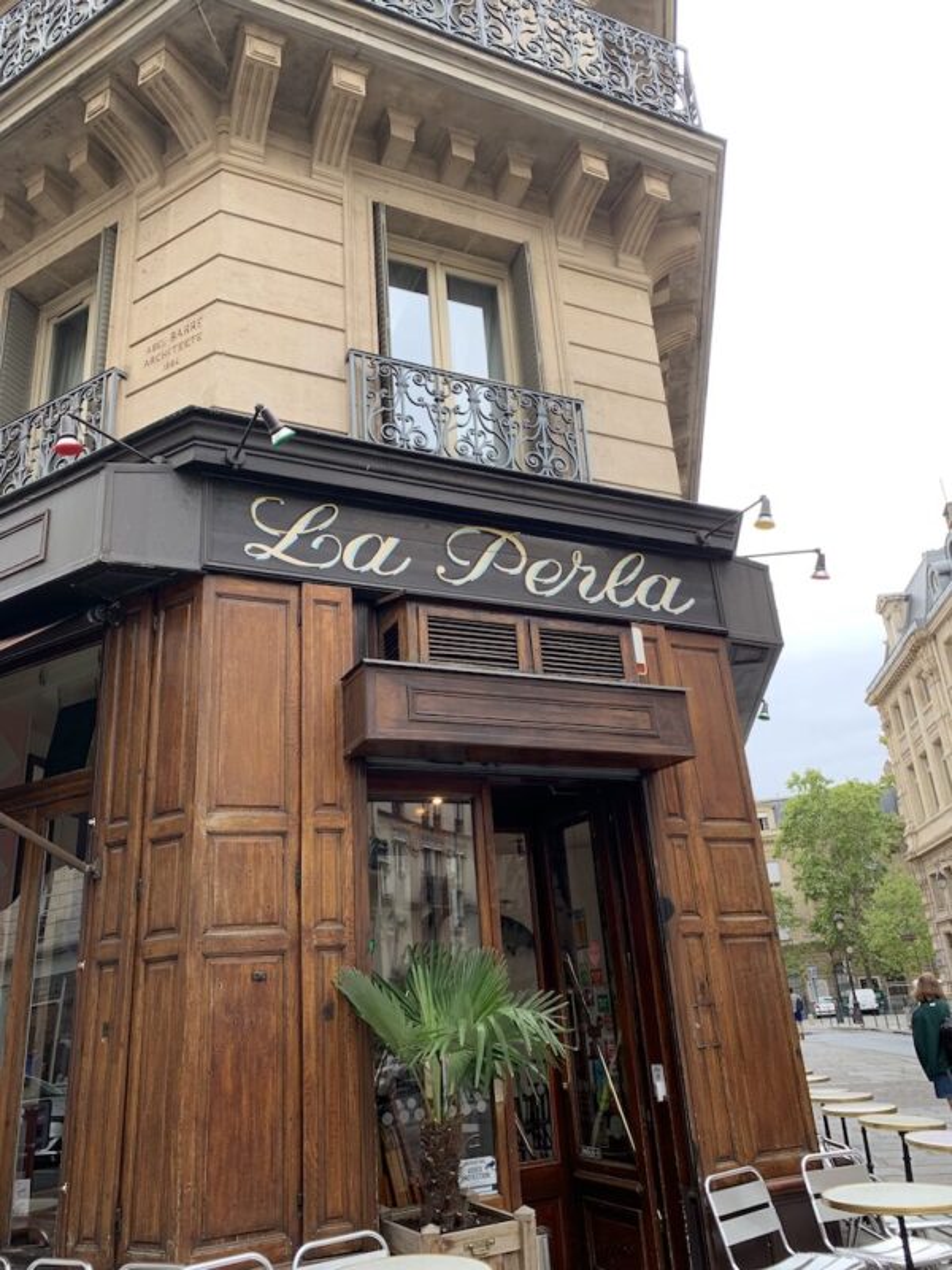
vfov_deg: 67.3
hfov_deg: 53.1
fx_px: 953
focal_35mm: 26
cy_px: 635
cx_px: 476
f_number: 1.8
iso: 25
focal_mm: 4.25
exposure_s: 1/163
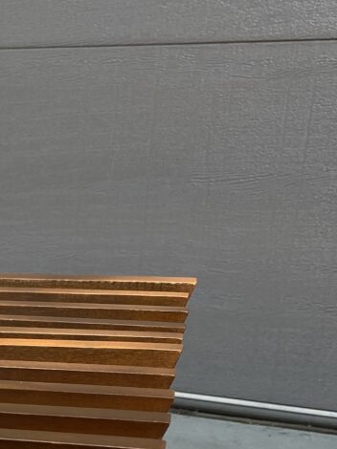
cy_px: 517
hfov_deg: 15.7
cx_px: -199
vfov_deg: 21.6
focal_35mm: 85
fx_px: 1104
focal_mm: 4.25
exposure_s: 1/152
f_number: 1.8
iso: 32
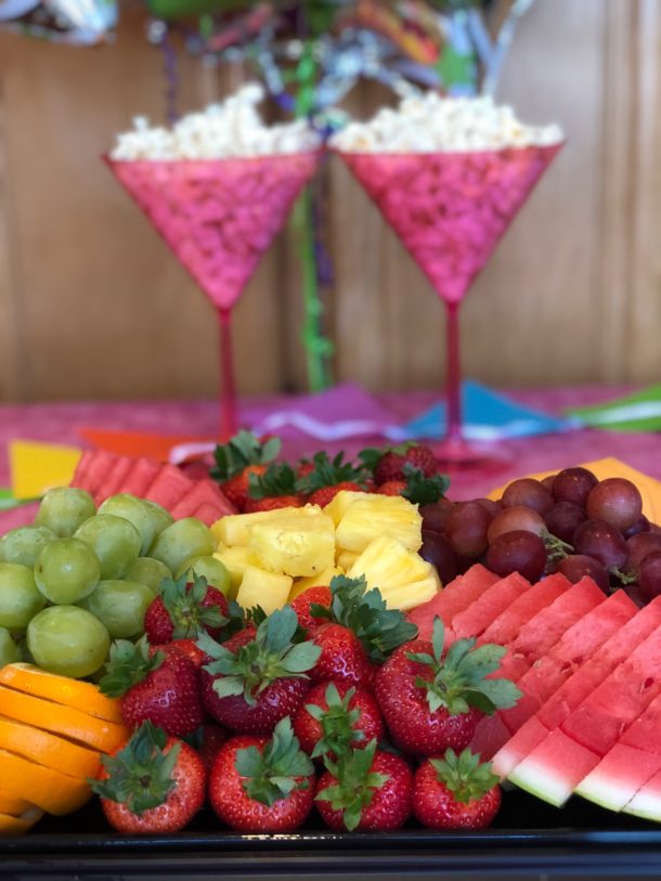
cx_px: 330
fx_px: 1451
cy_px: 440
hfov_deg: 25.7
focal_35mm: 57
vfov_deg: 33.8
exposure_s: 1/60
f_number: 2.8
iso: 250
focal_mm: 6.6
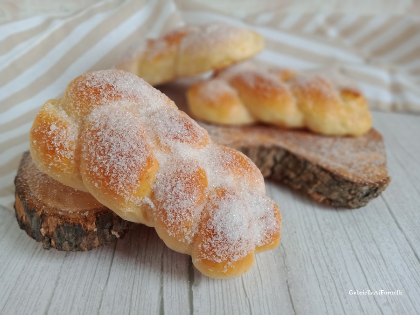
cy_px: 158
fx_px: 328
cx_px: 210
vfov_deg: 51.4
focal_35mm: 27
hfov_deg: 65.3
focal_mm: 3.54
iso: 350
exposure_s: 1/33.3
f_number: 2
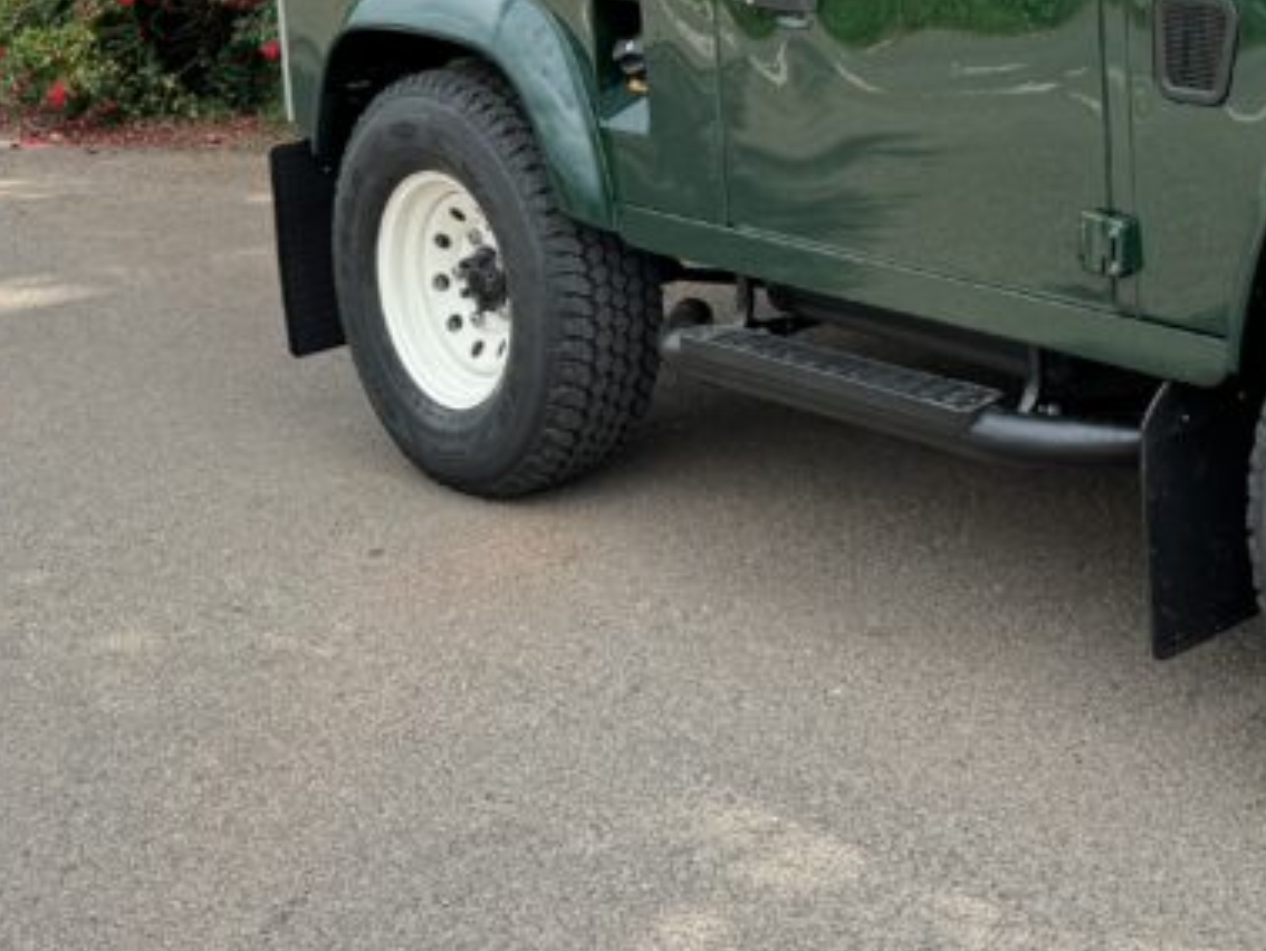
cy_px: -67
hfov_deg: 28.4
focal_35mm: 65
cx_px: 1189
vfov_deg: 21.6
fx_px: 2379
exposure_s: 1/1026
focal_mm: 6.76
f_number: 1.78
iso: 80
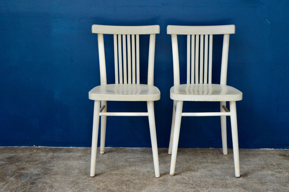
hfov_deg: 41.2
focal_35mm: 48
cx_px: 144
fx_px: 384
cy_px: 96
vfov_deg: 27.9
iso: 1250
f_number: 7.1
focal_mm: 32
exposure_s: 1/200
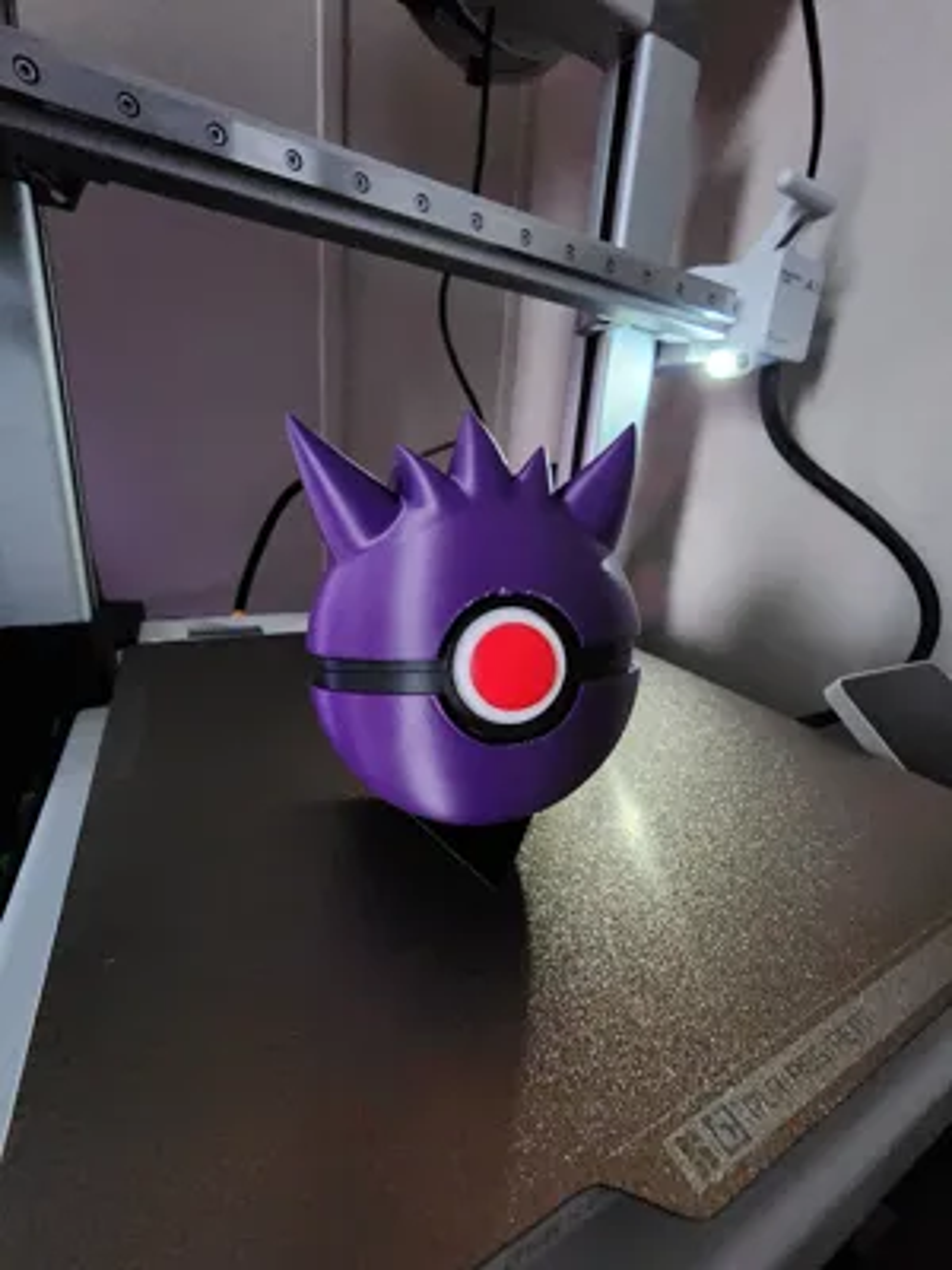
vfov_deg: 106.2
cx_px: 476
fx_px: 477
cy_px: 635
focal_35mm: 13
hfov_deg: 89.9
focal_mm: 2.2
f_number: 2.2
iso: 2000
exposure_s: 1/24
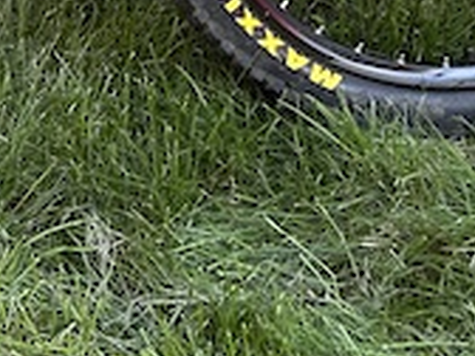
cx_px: -192
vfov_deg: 10.7
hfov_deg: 15.0
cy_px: -398
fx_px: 1702
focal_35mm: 124
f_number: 1.5
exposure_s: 1/121
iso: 40
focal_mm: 5.7
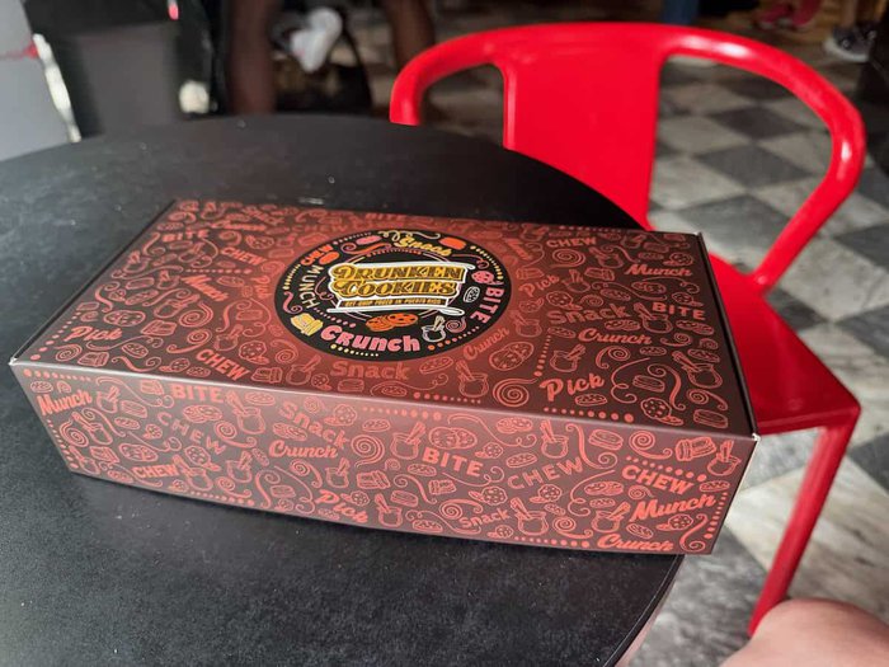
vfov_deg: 56.8
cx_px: 444
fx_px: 616
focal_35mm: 24
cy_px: 334
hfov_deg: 71.6
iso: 200
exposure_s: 1/60
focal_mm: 6.8
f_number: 1.8
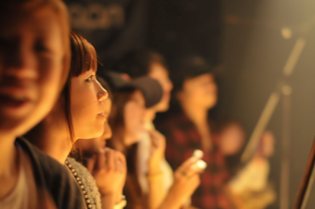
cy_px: 104
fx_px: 655
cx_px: 158
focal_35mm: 75
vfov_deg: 18.1
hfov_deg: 27.0
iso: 1100
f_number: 1.6
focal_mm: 50
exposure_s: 1/30
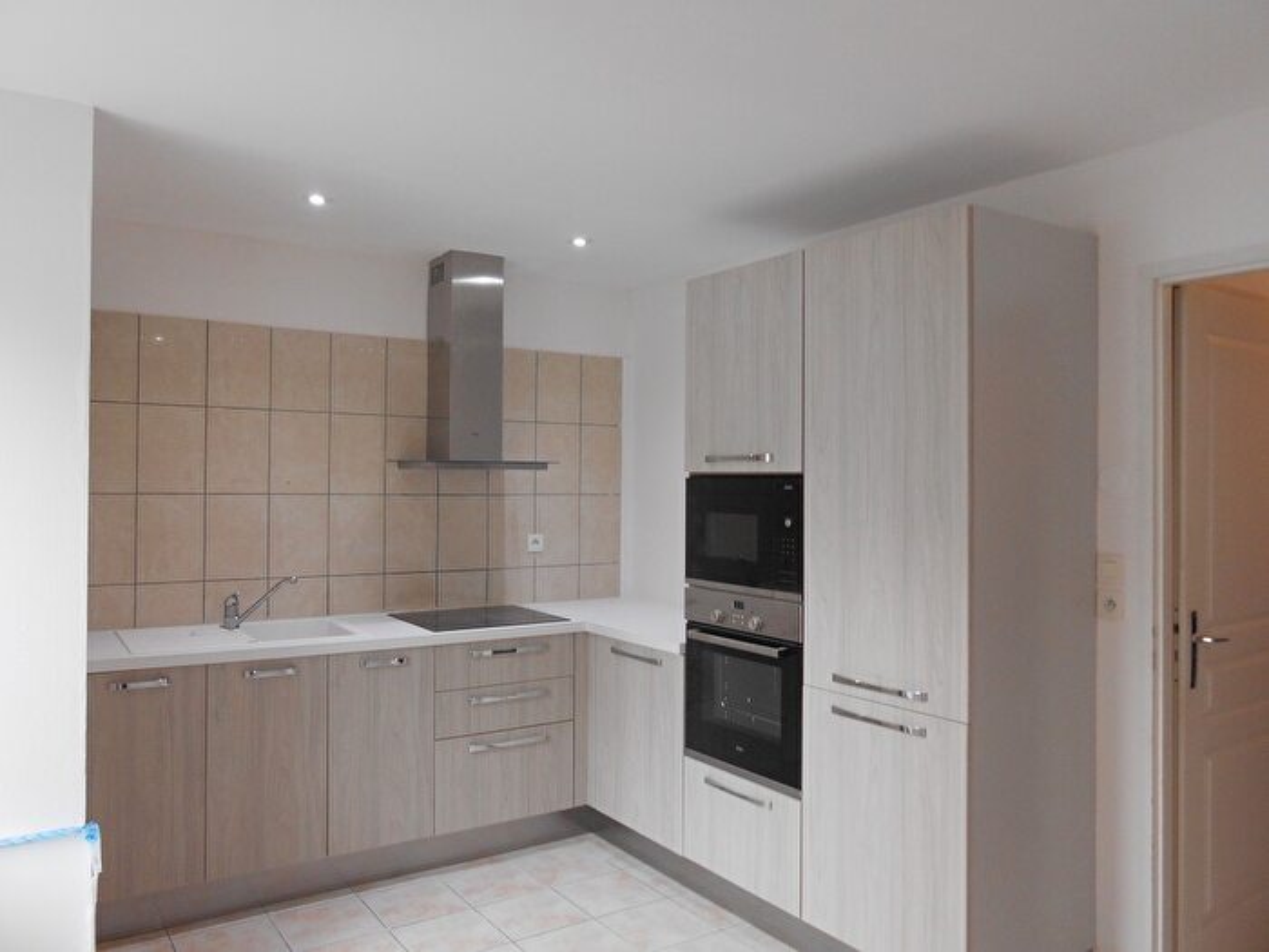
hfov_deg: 67.3
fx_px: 953
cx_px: 634
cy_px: 476
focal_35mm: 26
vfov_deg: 53.1
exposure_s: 1/30
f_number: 3.5
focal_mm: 4.6
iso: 140
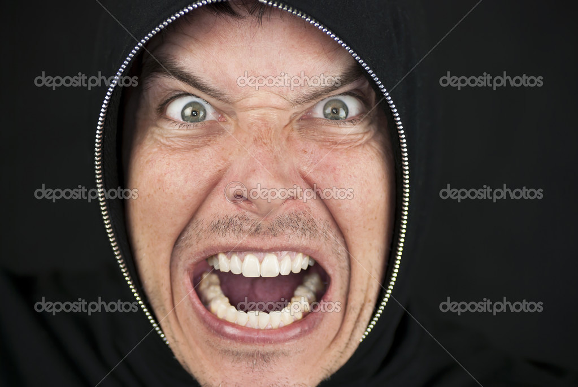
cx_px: 289
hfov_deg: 15.2
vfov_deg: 10.2
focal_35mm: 135
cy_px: 194
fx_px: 2170
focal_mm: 90
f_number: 3.5
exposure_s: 1/25
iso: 100
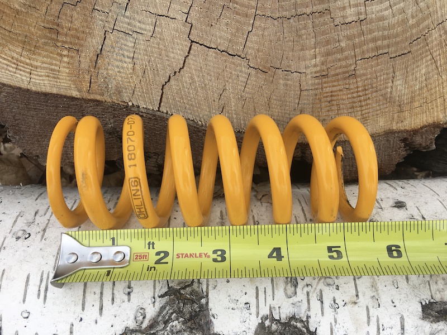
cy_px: 168
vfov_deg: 48.2
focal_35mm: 29
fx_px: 374
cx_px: 224
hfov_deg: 61.7
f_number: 2.2
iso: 25
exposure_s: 1/657
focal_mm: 4.15
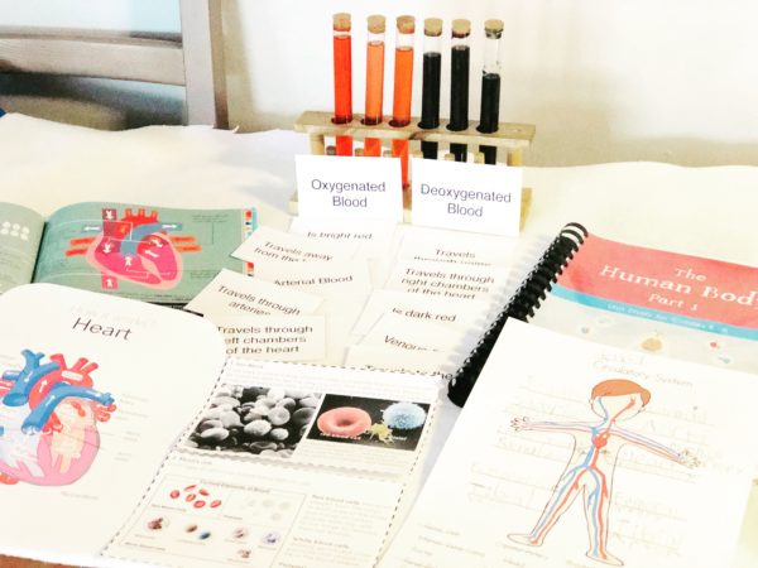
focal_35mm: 57
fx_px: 1248
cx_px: 379
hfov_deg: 33.8
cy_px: 284
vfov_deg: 25.7
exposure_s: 1/30
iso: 1250
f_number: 2.8
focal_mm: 6.6
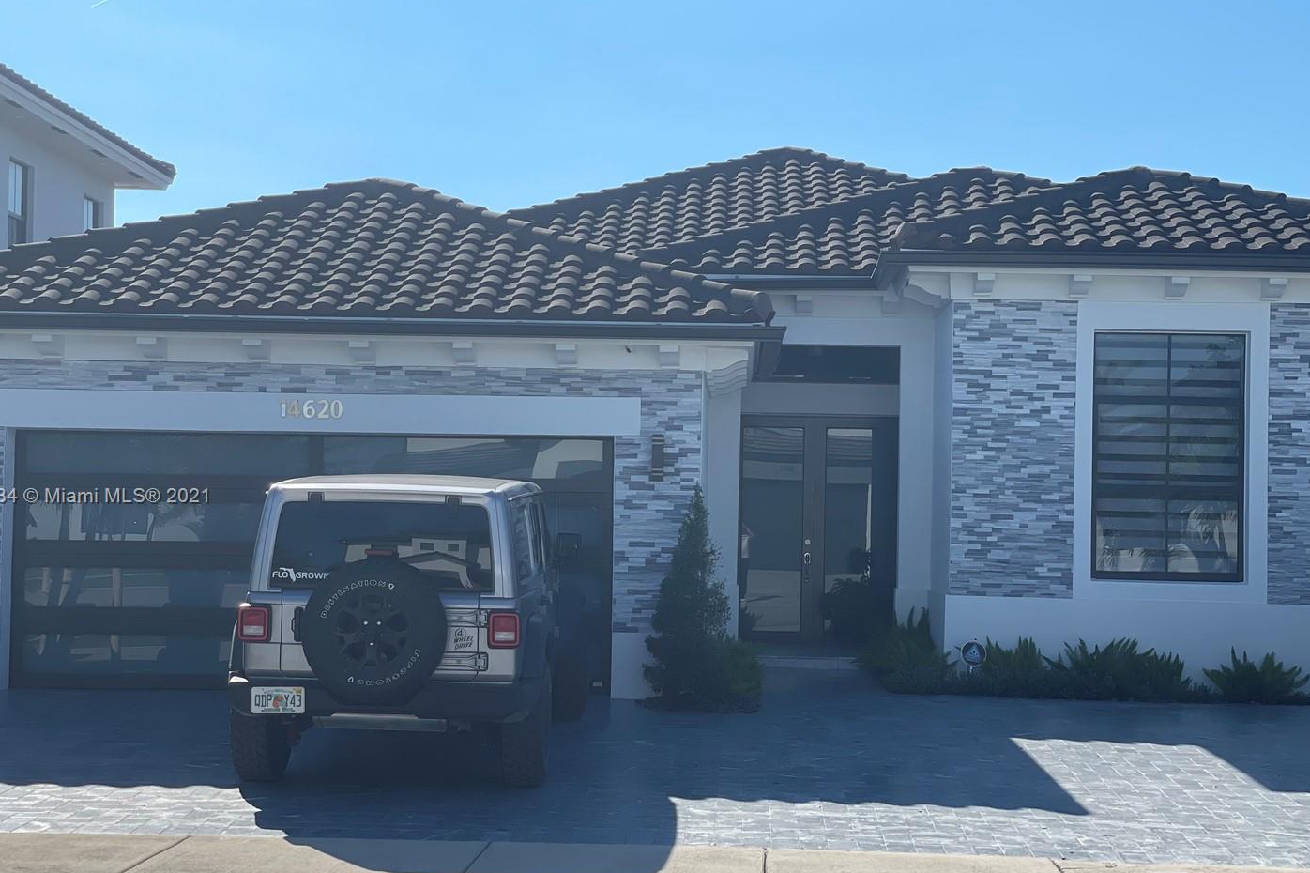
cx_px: 662
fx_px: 2255
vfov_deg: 21.9
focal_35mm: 62
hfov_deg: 32.4
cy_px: 498
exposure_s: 1/2179
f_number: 2
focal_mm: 6
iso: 25
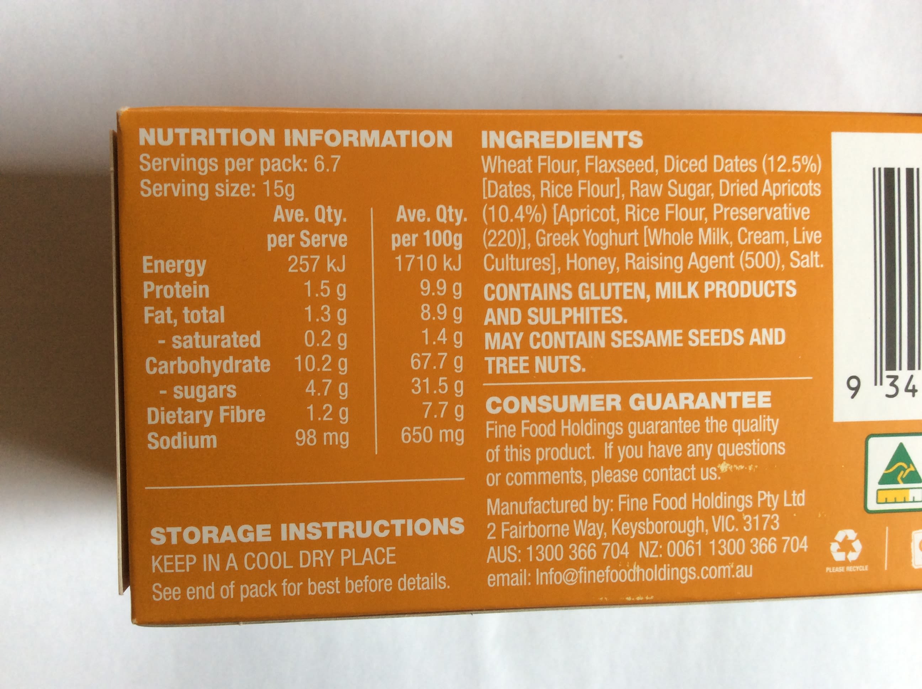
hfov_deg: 56.9
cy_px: 344
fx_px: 851
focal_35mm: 32
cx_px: 461
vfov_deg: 44.1
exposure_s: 1/50
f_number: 2.4
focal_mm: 3.3
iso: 50
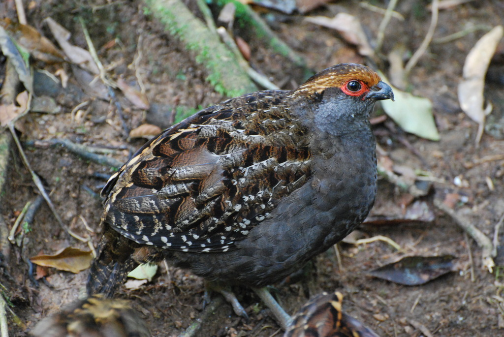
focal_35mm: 345
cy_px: 168
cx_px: 252
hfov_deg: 6.0
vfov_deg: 4.0
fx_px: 4835
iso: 1600
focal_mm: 230
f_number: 5.6
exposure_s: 1/5
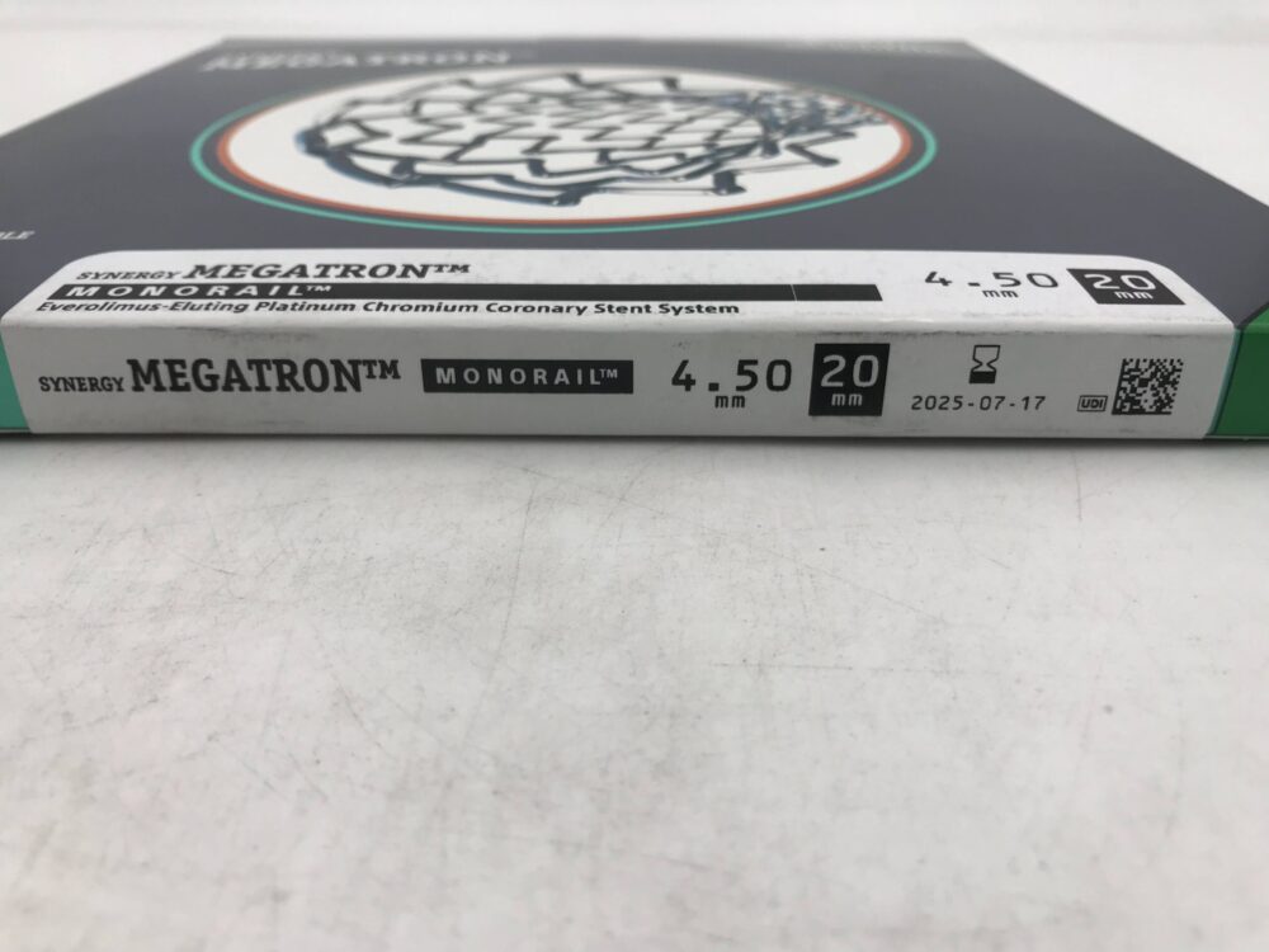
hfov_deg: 63.4
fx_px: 1026
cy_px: 476
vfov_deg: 49.7
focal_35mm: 28
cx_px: 634
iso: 20
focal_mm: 3.99
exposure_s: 1/172
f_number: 1.8
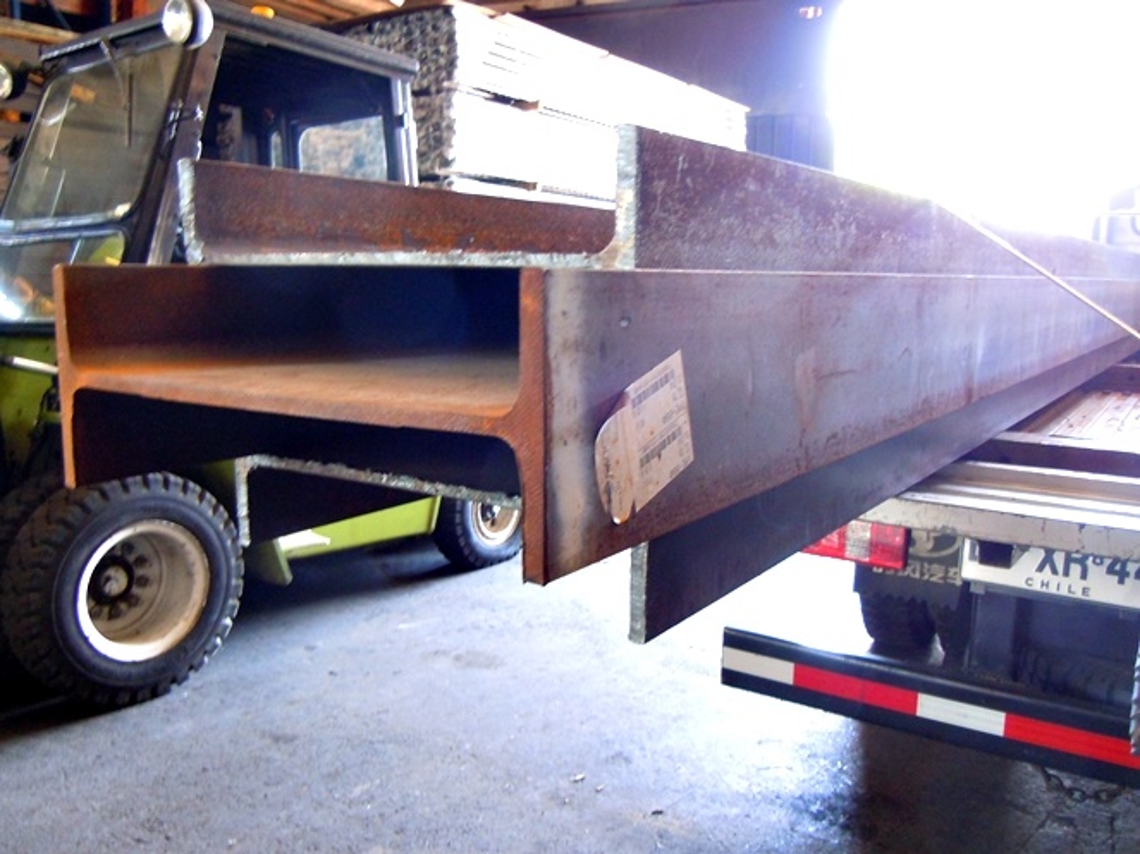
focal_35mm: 30
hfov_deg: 60.0
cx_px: 570
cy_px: 427
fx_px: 988
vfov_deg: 46.8
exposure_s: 1/5
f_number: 3.5
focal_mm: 5.4
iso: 400
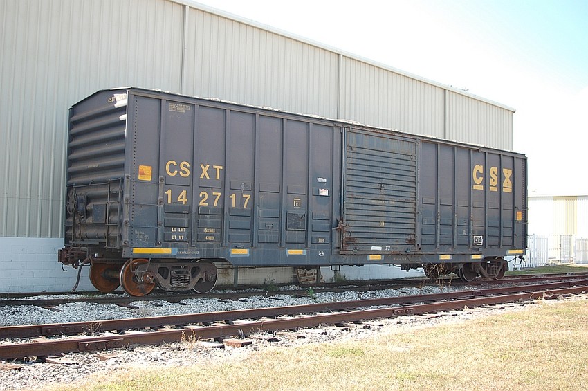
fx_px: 685
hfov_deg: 46.4
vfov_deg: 31.8
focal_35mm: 42
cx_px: 294
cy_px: 196
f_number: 3.5
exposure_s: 1/500
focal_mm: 28
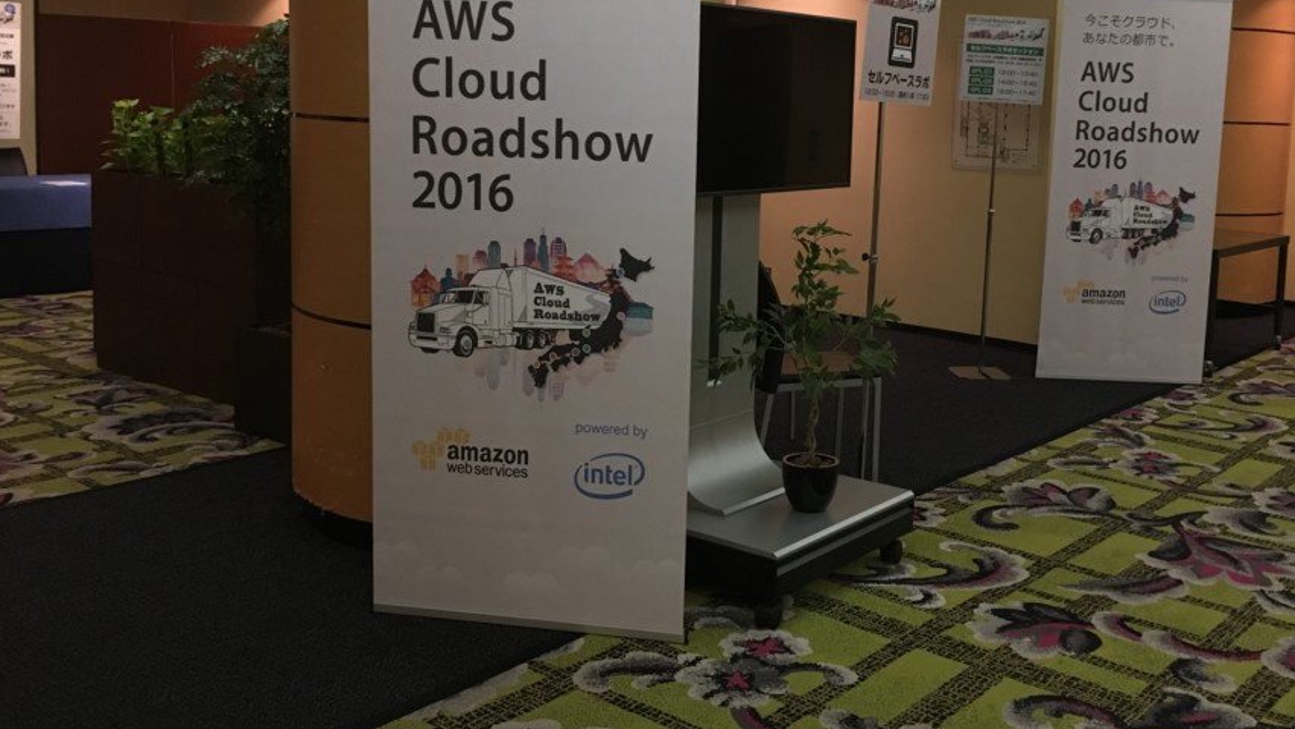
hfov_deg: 52.5
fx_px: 1305
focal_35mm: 38
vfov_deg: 30.9
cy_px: 230
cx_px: 753
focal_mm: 4.15
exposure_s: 1/30
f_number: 2.2
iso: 125
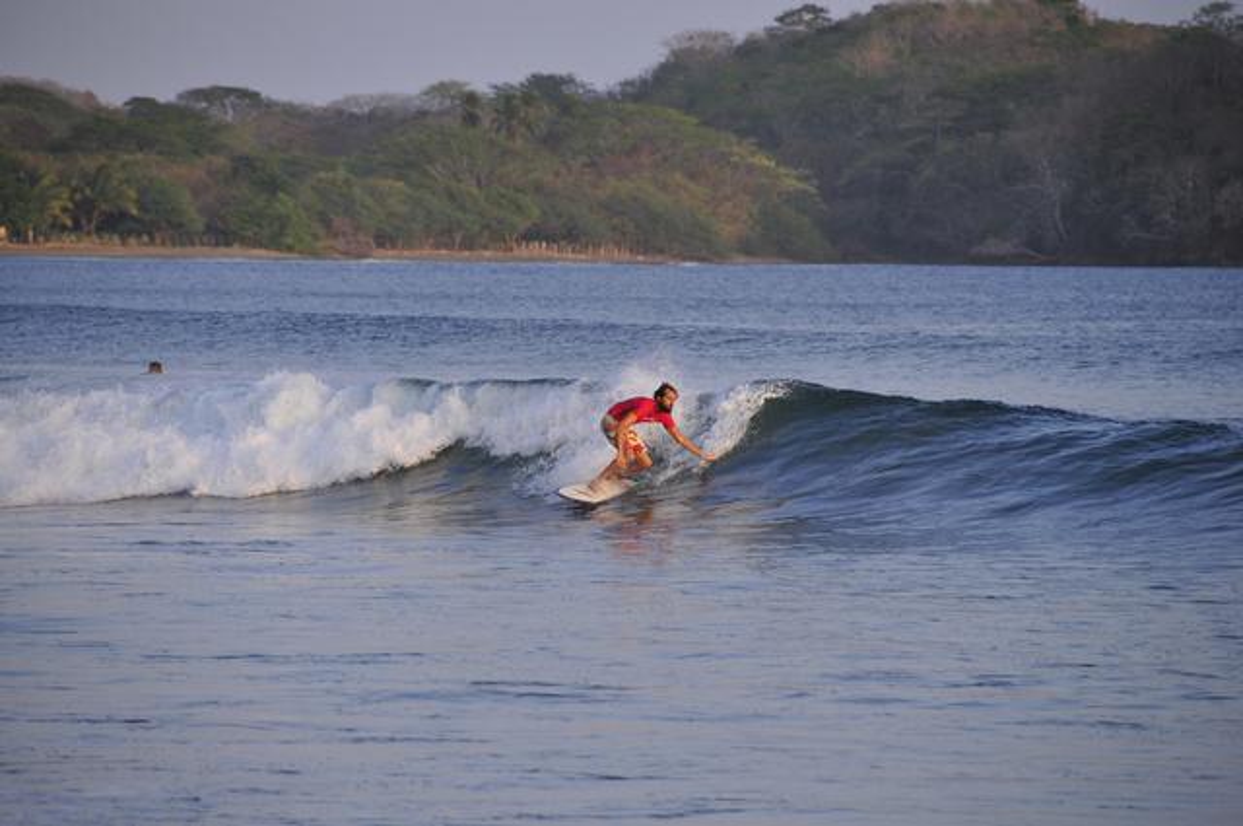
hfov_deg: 6.9
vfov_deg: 4.6
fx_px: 10345
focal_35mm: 300
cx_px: 622
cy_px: 413
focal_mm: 200
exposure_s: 1/640
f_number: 5.6
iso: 400
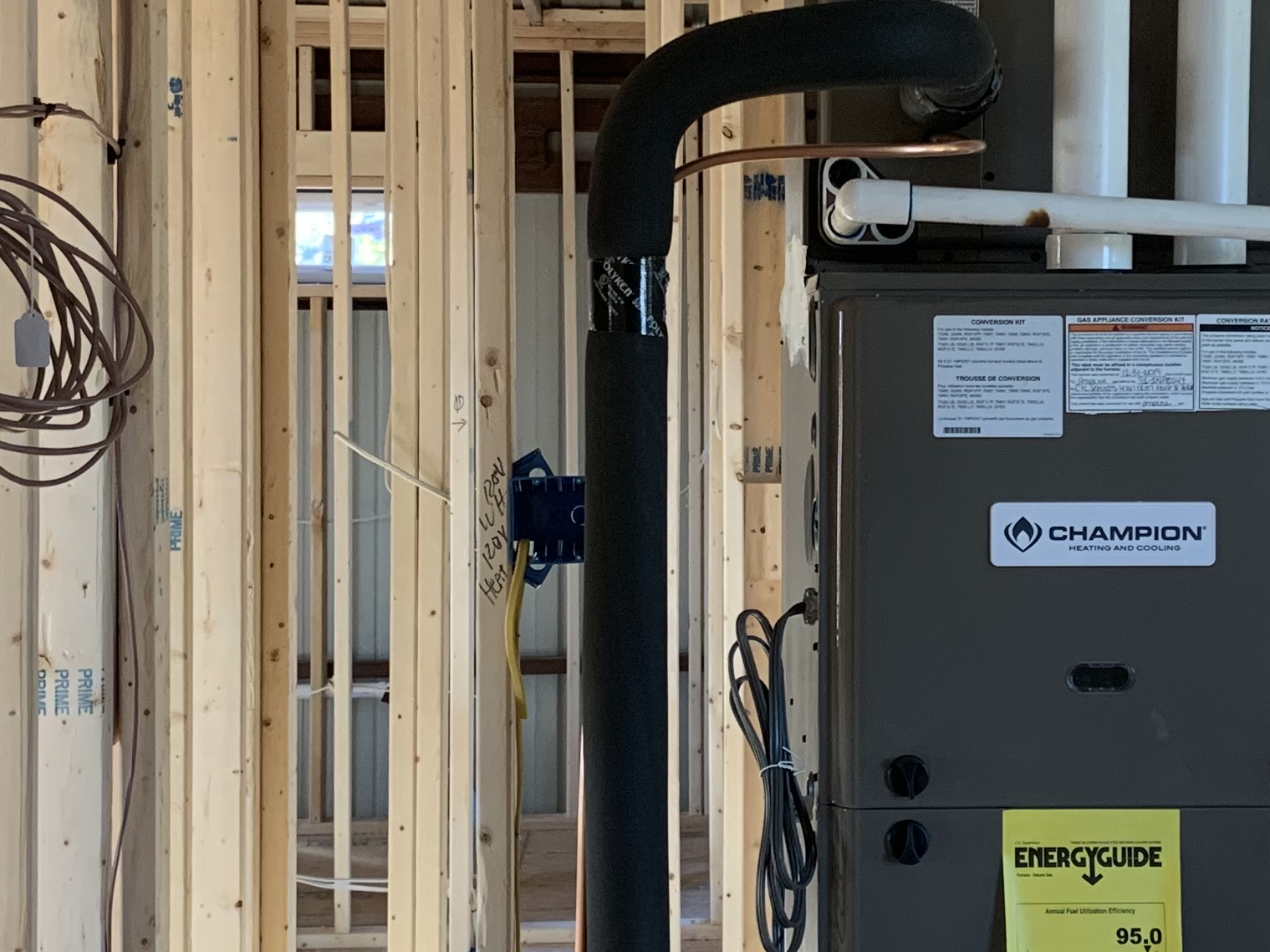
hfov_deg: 28.0
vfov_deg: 21.3
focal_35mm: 69
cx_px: 833
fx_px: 2531
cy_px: 398
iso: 160
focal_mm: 4.25
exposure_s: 1/60
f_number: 1.8
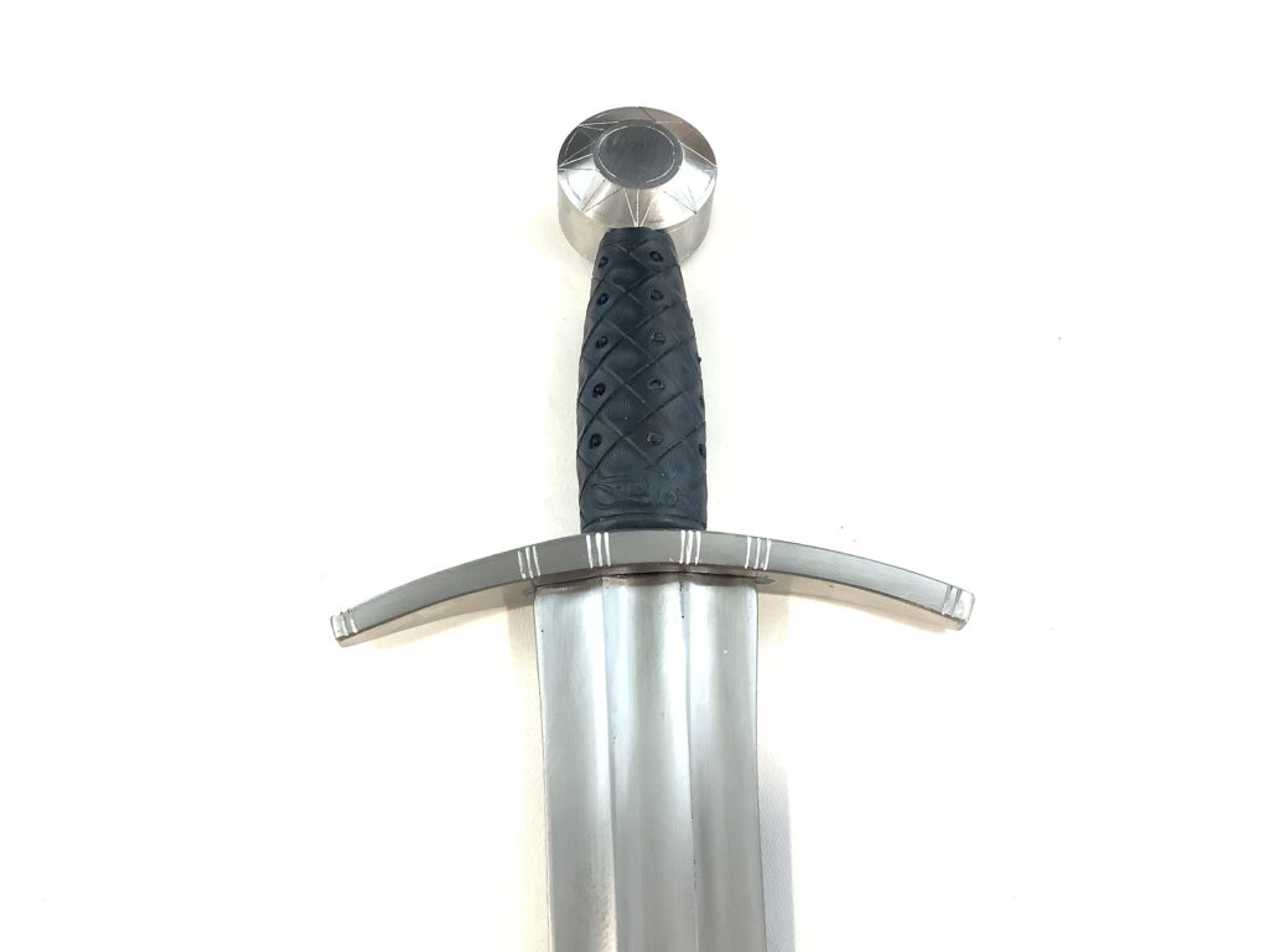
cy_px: 476
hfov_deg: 58.4
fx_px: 1136
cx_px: 634
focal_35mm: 31
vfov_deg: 45.4
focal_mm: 3.3
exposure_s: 1/60
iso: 250
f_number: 2.4
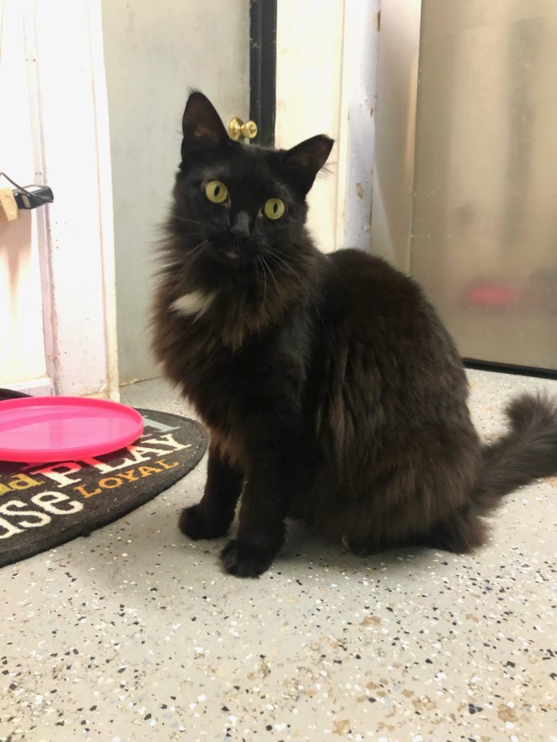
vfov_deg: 63.4
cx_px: 278
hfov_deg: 49.8
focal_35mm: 28
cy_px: 371
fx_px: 601
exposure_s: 1/15
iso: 80
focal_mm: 3.99
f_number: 1.8
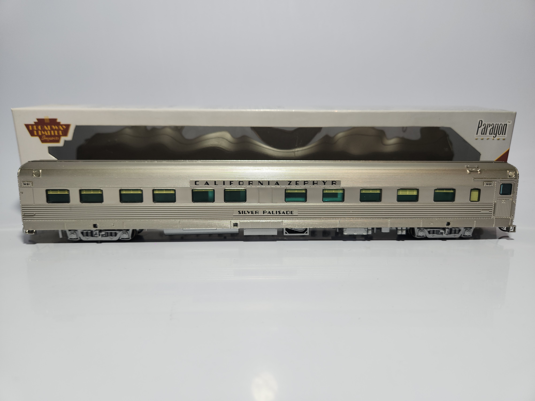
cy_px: 200
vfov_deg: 58.9
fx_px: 355
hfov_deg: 73.9
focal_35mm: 23
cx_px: 268
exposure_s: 1/180
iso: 80
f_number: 1.8
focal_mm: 5.4
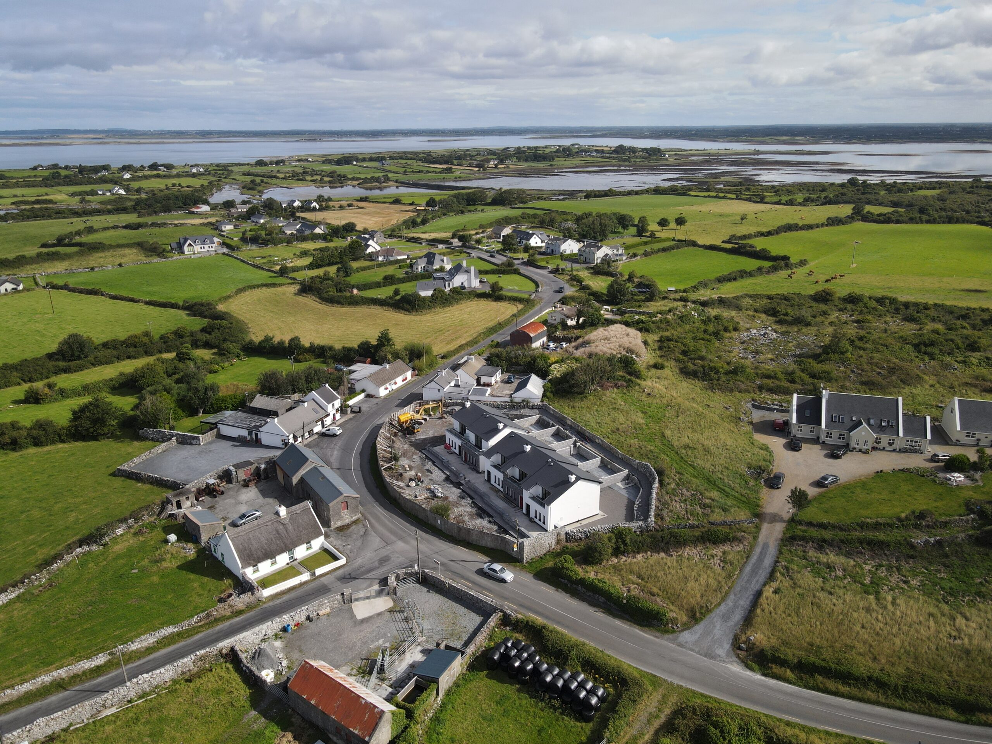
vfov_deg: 56.8
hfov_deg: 71.6
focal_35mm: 24
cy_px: 372
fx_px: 688
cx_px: 496
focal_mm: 4.5
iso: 100
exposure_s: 1/725
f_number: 2.8
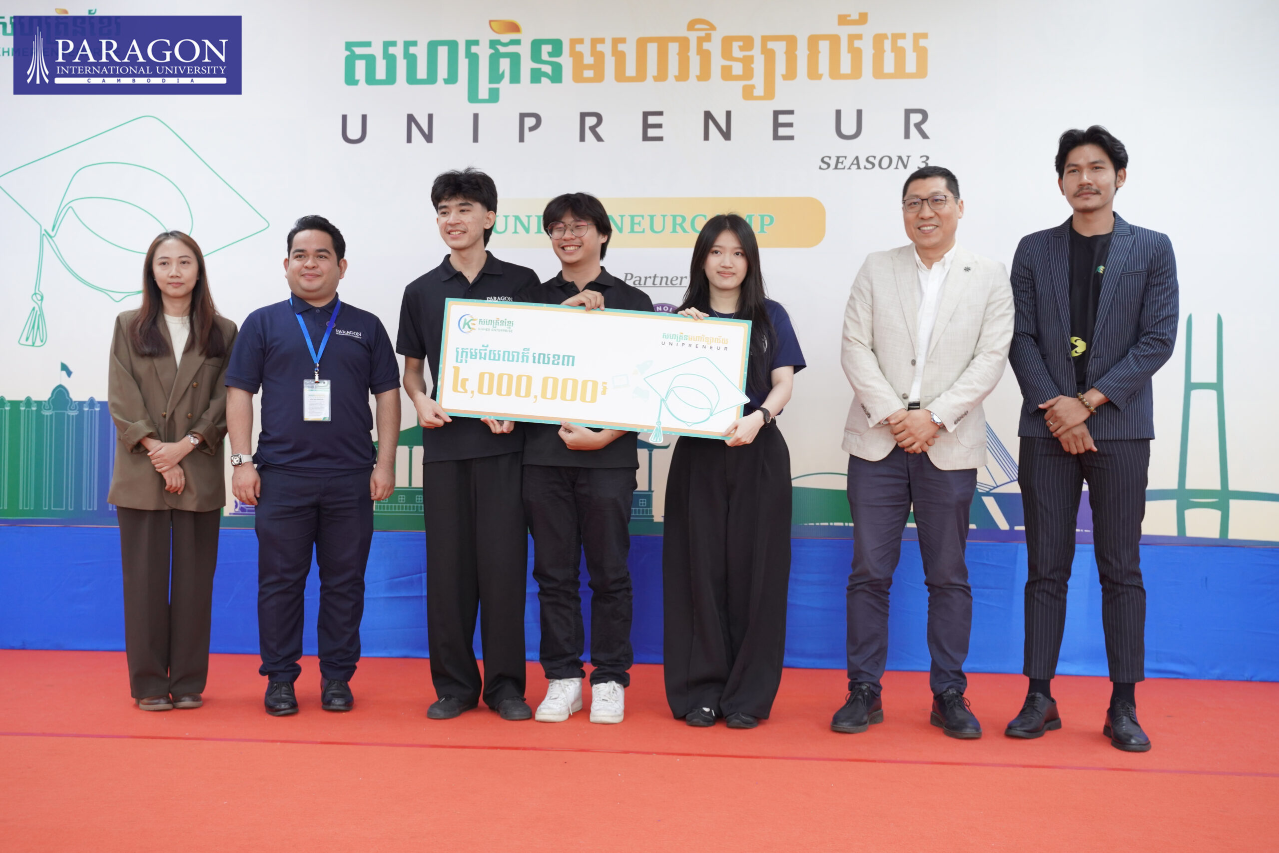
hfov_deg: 45.4
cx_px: 640
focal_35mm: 43
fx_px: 1528
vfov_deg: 31.2
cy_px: 426
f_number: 3.5
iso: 1250
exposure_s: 1/50
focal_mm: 43
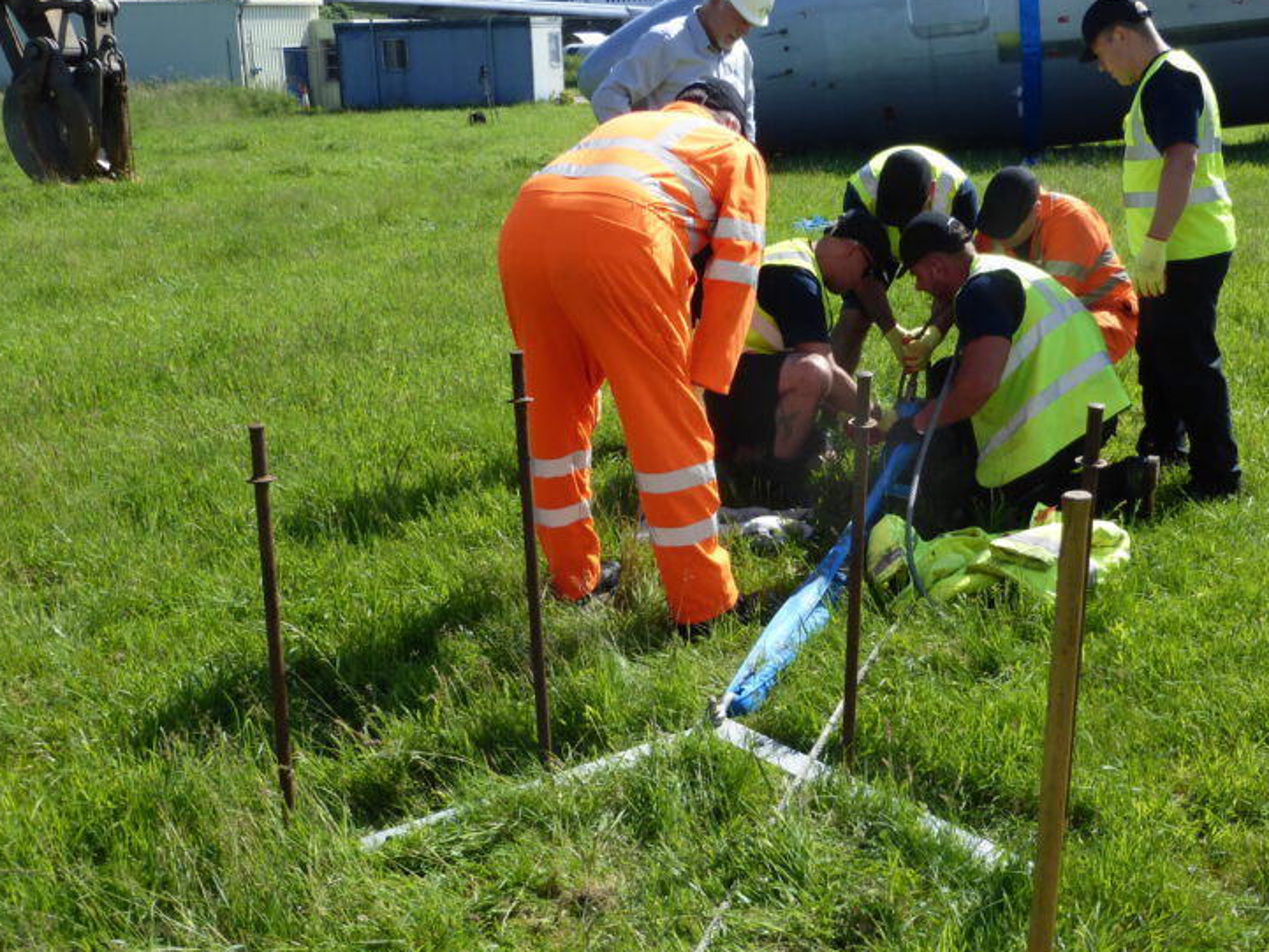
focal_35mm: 44
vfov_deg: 32.8
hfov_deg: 42.5
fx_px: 1613
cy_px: 399
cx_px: 818
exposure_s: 1/640
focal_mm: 5.4
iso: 100
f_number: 4
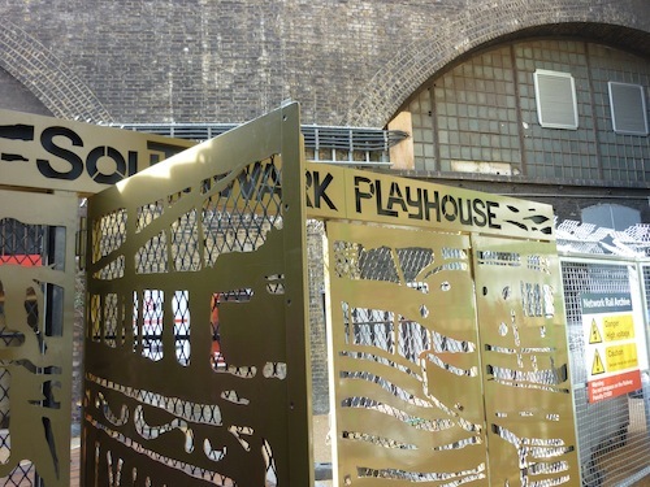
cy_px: 244
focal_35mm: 25
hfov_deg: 69.4
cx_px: 325
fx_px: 469
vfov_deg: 54.9
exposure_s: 1/30
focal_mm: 4.5
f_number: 3.3
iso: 100
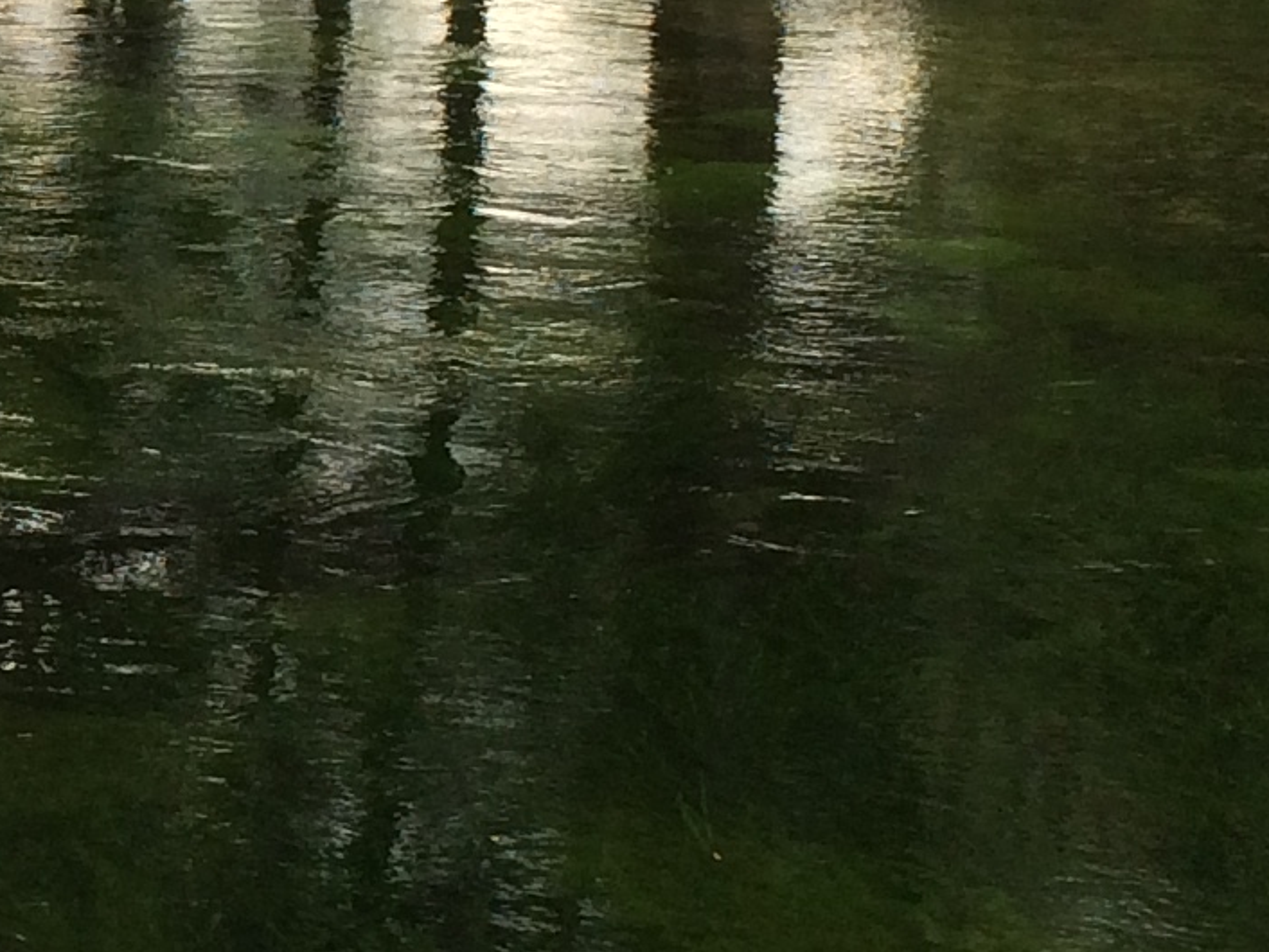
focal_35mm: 134
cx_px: -386
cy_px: 137
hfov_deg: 14.1
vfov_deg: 11.0
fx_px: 4914
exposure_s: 1/554
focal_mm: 4.15
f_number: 2.2
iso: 32
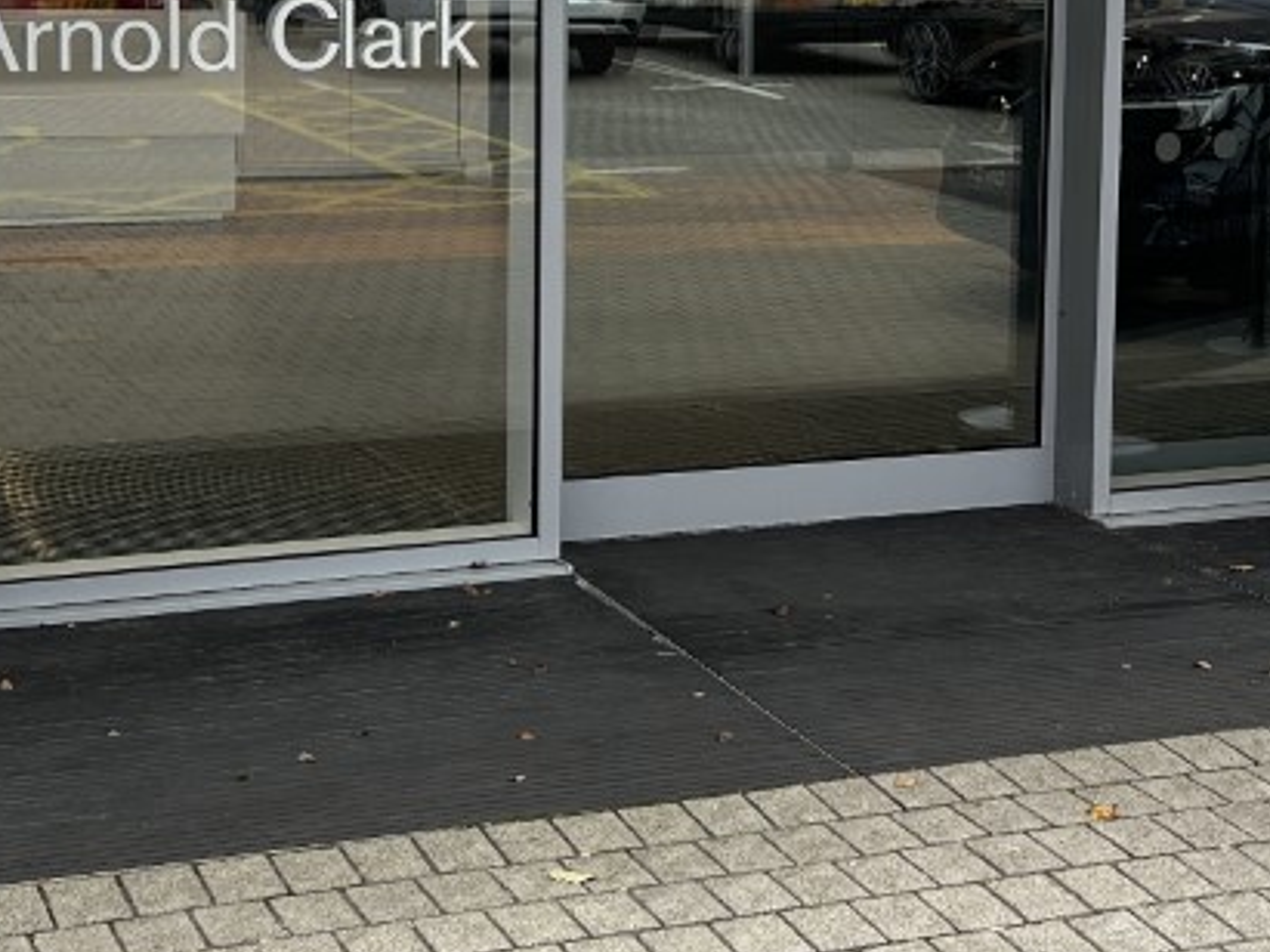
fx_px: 2787
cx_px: 674
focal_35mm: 76
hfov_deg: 25.7
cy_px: 151
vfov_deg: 19.1
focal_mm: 5.7
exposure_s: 1/458
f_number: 1.5
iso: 50
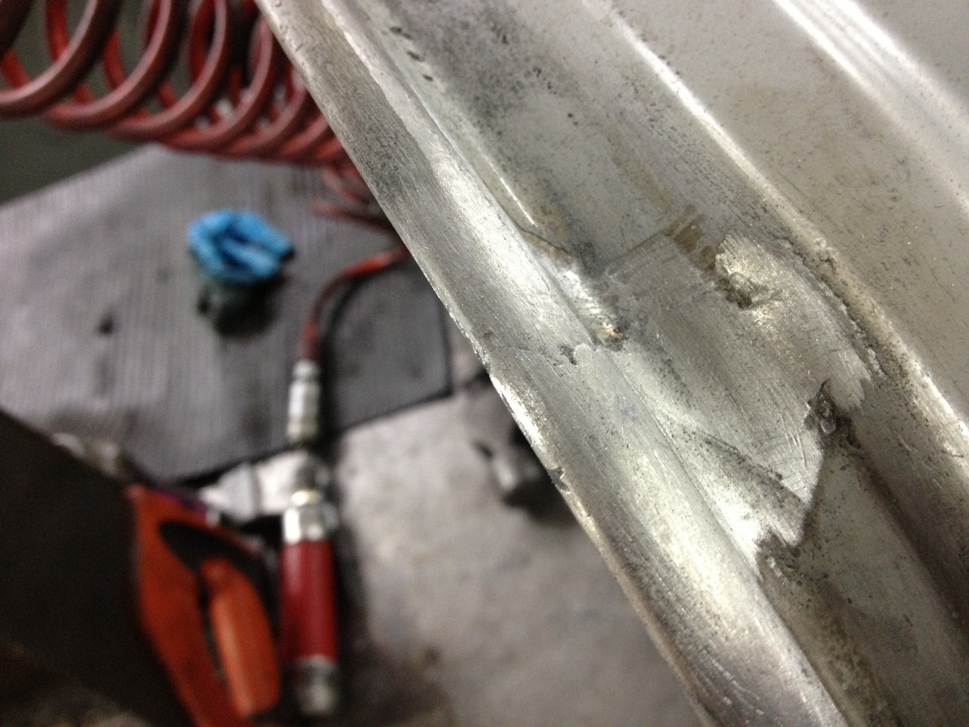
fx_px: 980
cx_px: 484
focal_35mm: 35
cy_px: 364
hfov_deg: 52.6
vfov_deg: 40.7
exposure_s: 1/20
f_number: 2.4
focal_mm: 4.28
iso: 160
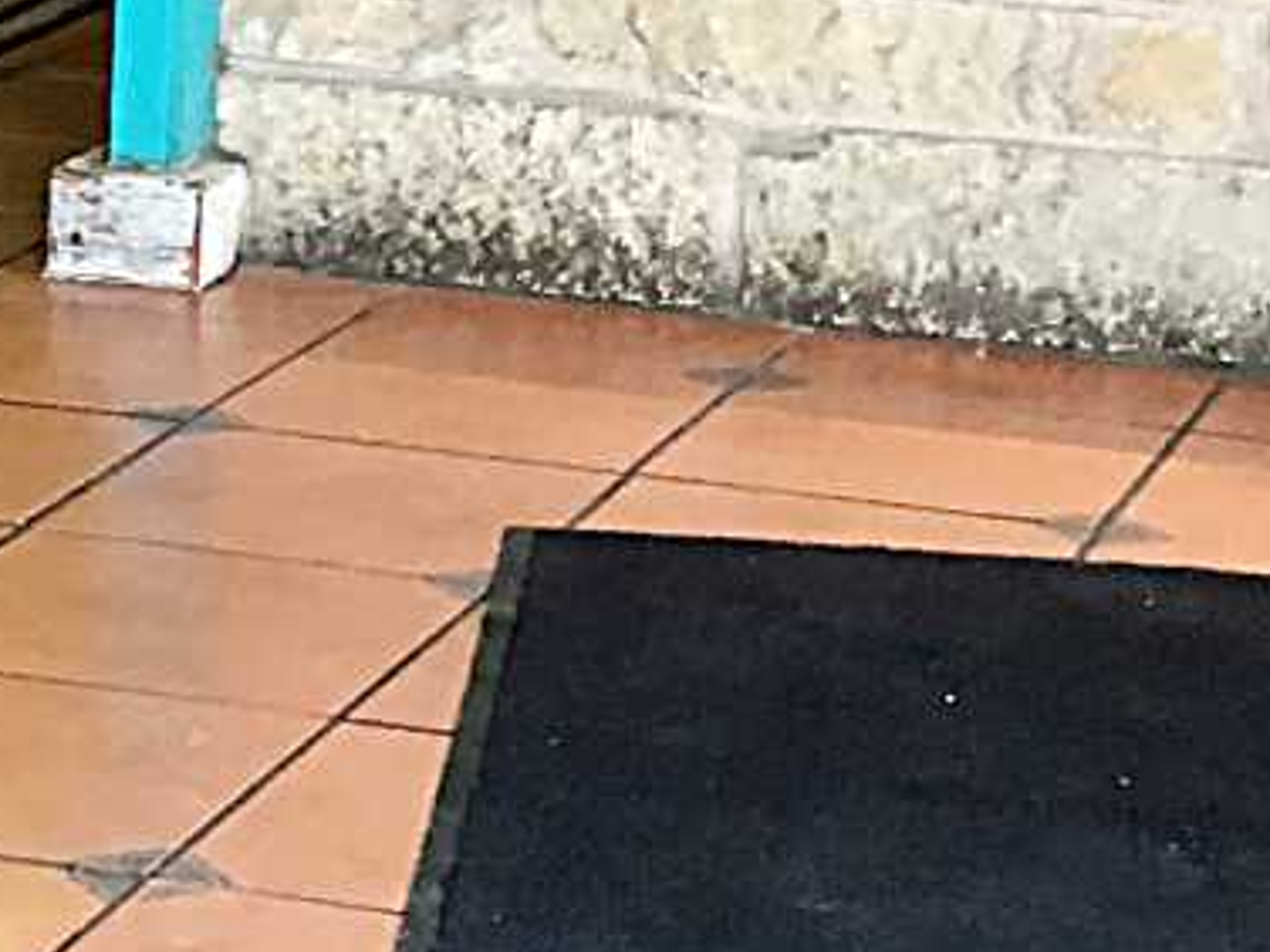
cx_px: 84
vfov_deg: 9.0
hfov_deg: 12.4
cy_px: -793
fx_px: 5797
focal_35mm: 158
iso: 40
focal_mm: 4.15
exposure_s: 1/30
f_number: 2.2
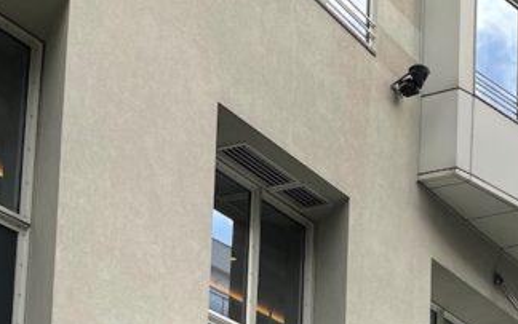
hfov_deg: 22.4
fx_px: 1229
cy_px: 600
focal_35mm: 87
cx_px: 582
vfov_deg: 13.4
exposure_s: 1/1475
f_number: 1.6
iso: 32
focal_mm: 5.1
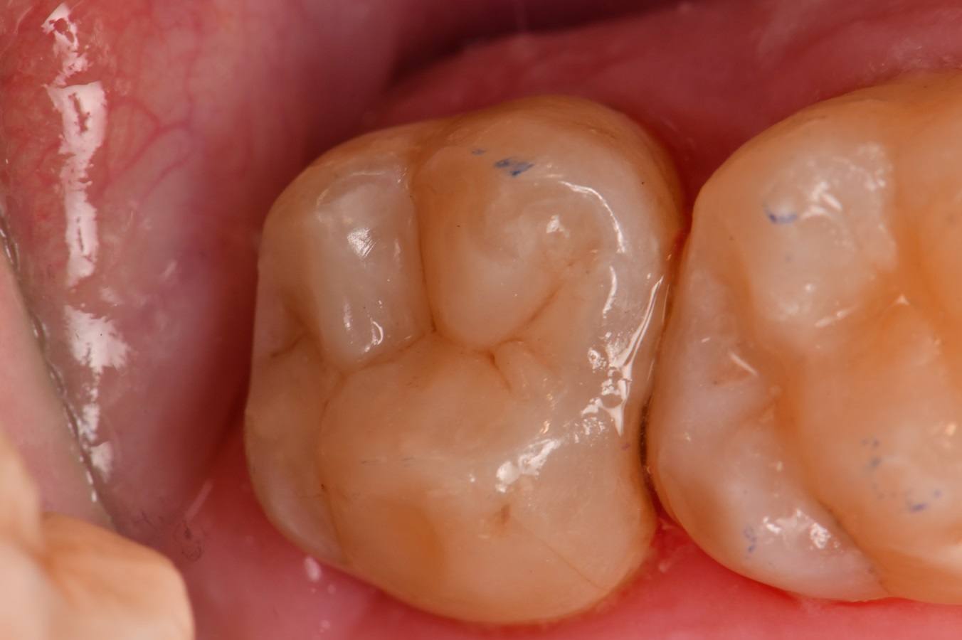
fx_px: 4193
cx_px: 481
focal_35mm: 157
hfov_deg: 13.1
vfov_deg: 8.7
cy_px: 320
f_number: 32
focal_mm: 105
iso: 200
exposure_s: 1/160
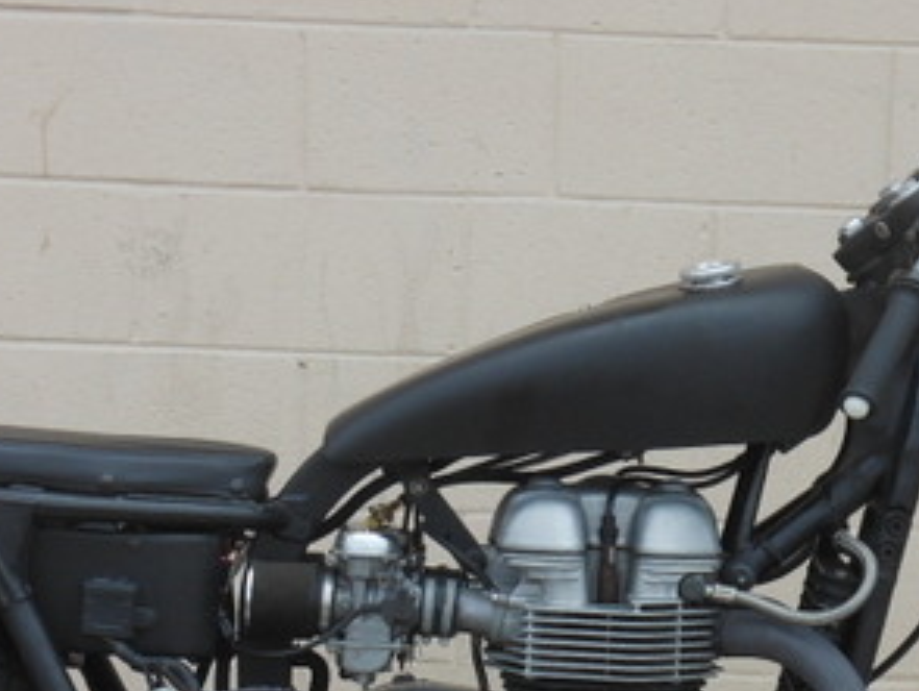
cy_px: 638
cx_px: 553
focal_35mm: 117
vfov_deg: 12.6
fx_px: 3109
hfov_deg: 16.8
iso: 80
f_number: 3.8
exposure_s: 1/500
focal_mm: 7.7
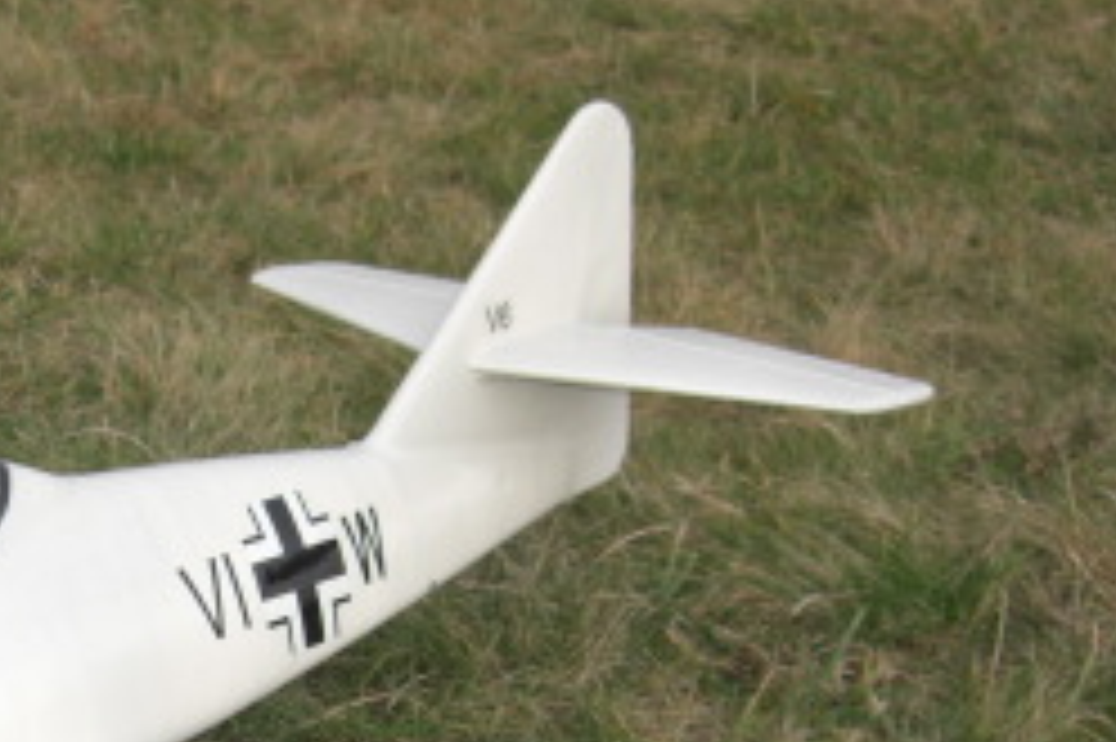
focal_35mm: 102
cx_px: 14
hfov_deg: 19.5
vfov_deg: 13.1
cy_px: 859
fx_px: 3160
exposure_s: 1/160
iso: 80
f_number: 2.8
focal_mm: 7.9
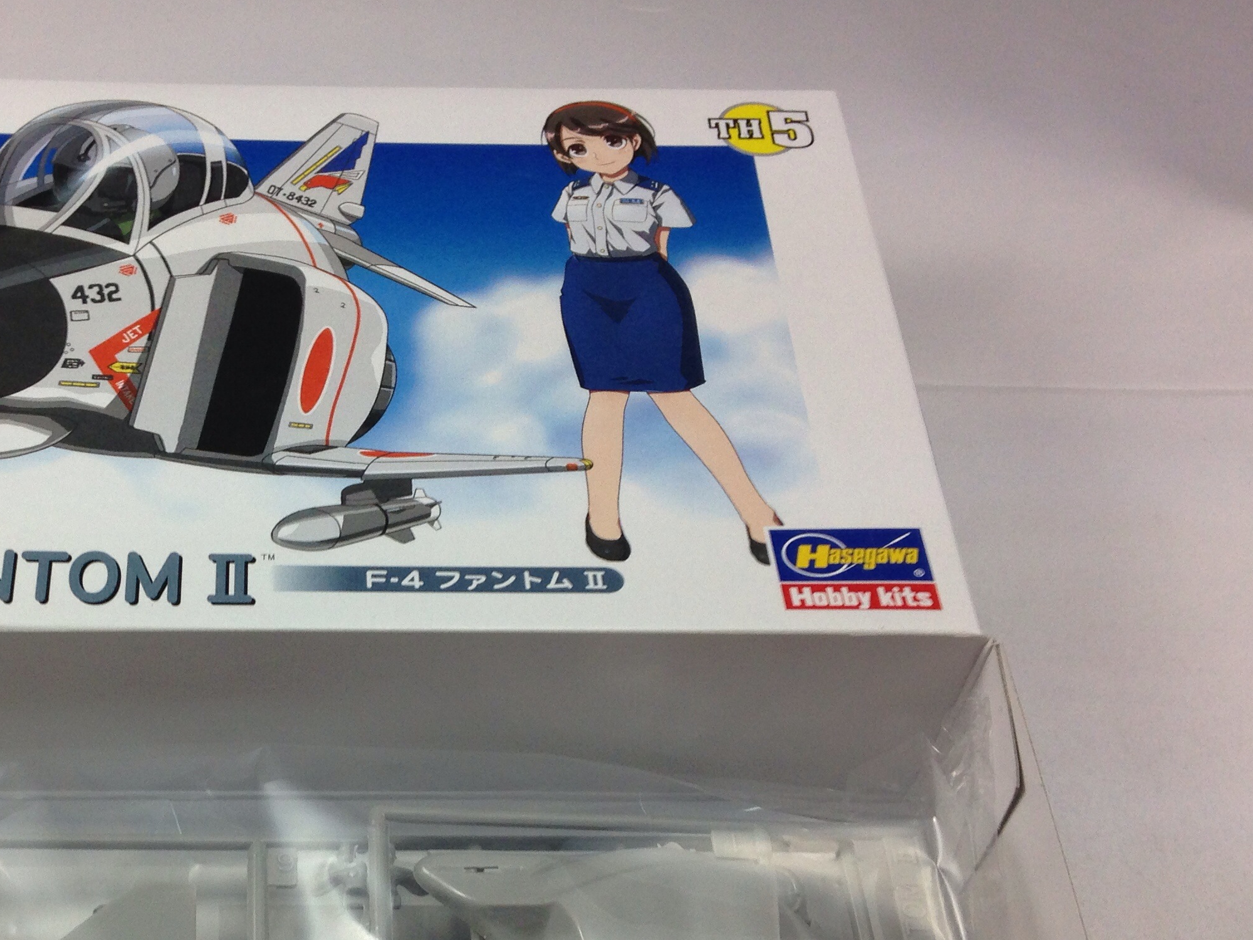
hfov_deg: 34.7
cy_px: 764
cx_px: 295
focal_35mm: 54
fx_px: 1955
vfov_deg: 26.5
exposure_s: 1/120
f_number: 2.4
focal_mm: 4.13
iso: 80
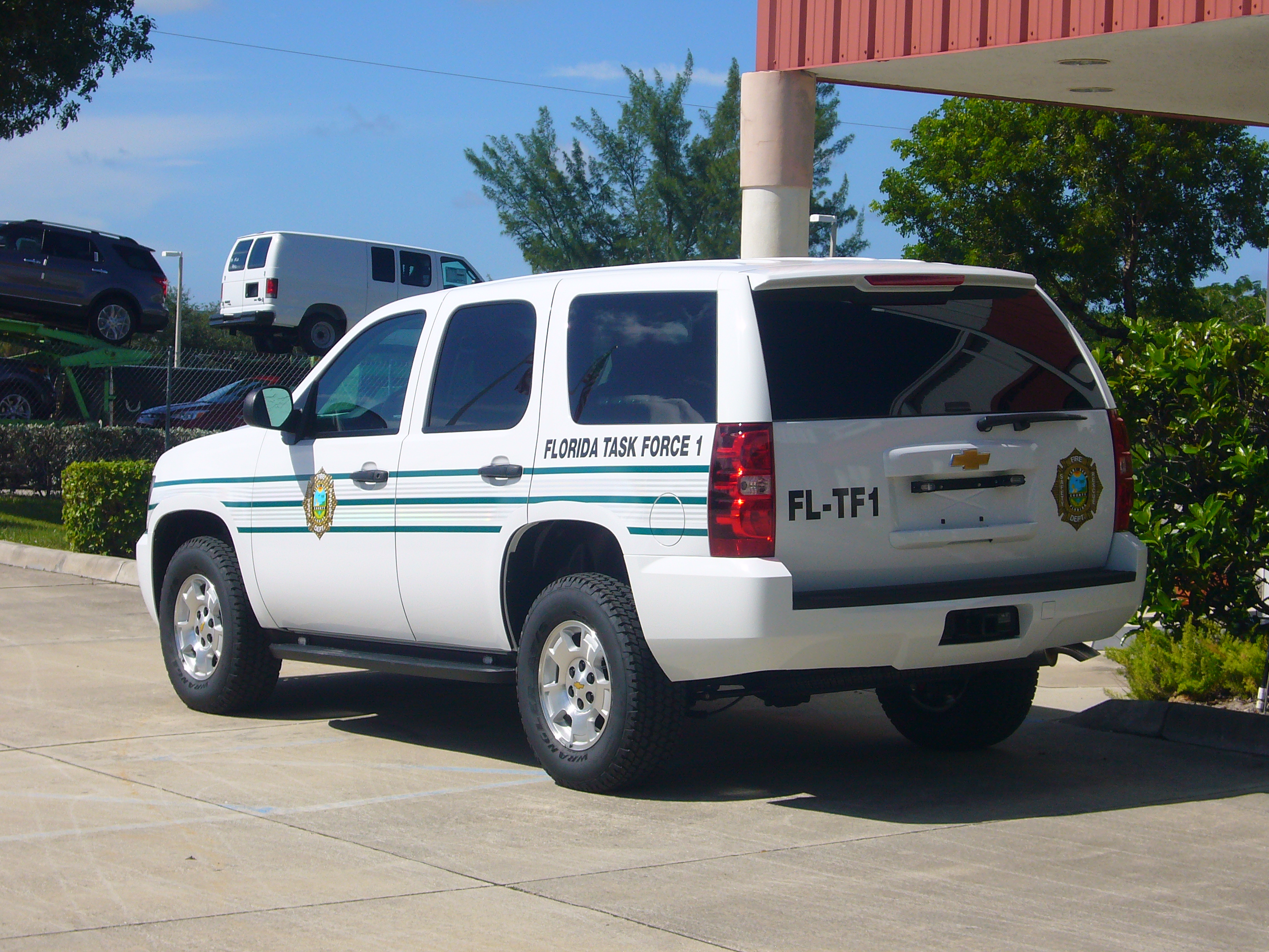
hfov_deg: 24.4
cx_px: 634
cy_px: 476
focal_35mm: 80
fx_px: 2933
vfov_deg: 18.4
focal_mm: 13.2
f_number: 10
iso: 80
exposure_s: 1/200
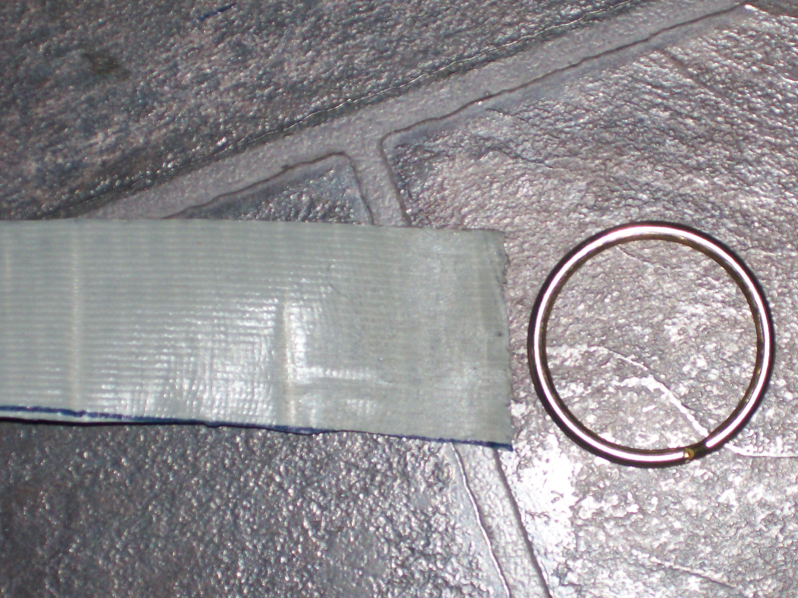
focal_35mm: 148
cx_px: 534
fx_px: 3411
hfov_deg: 13.3
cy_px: 347
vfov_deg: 10.0
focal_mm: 18
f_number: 4.8
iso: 80
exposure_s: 1/125
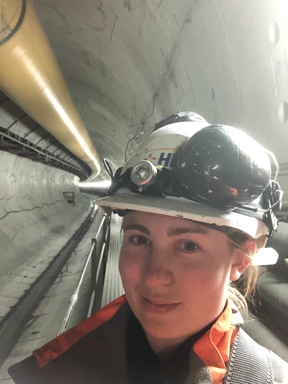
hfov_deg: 44.2
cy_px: 192
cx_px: 144
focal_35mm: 32
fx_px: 355
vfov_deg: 56.8
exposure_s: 1/25
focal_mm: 2.87
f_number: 2.2
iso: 500
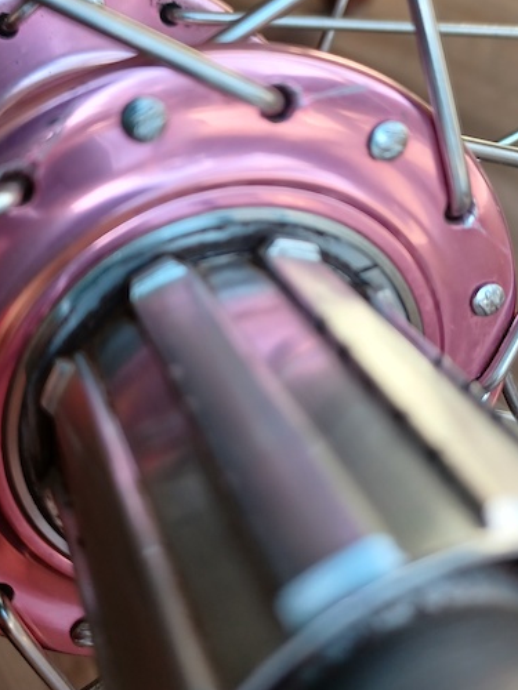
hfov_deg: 36.0
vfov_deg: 46.7
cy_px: 304
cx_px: 267
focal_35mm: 40
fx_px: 798
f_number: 1.8
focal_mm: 4.6
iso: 125
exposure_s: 1/60
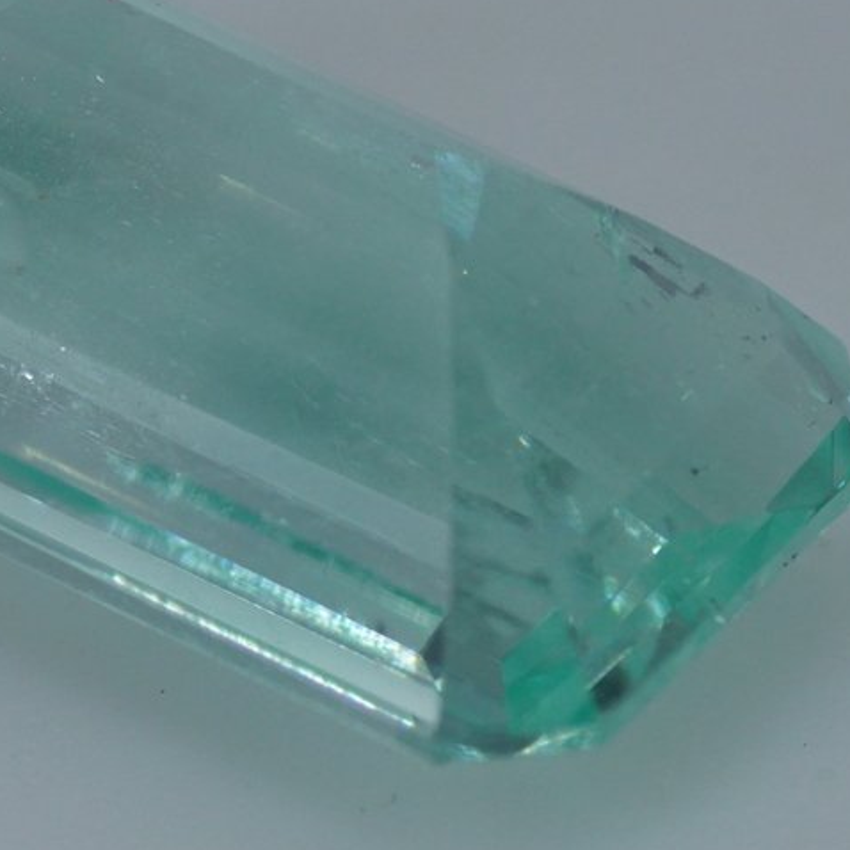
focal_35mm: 615
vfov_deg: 2.8
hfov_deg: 2.8
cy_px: 280
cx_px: 107
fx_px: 17085
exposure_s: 1/640
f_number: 13
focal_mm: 180
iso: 640
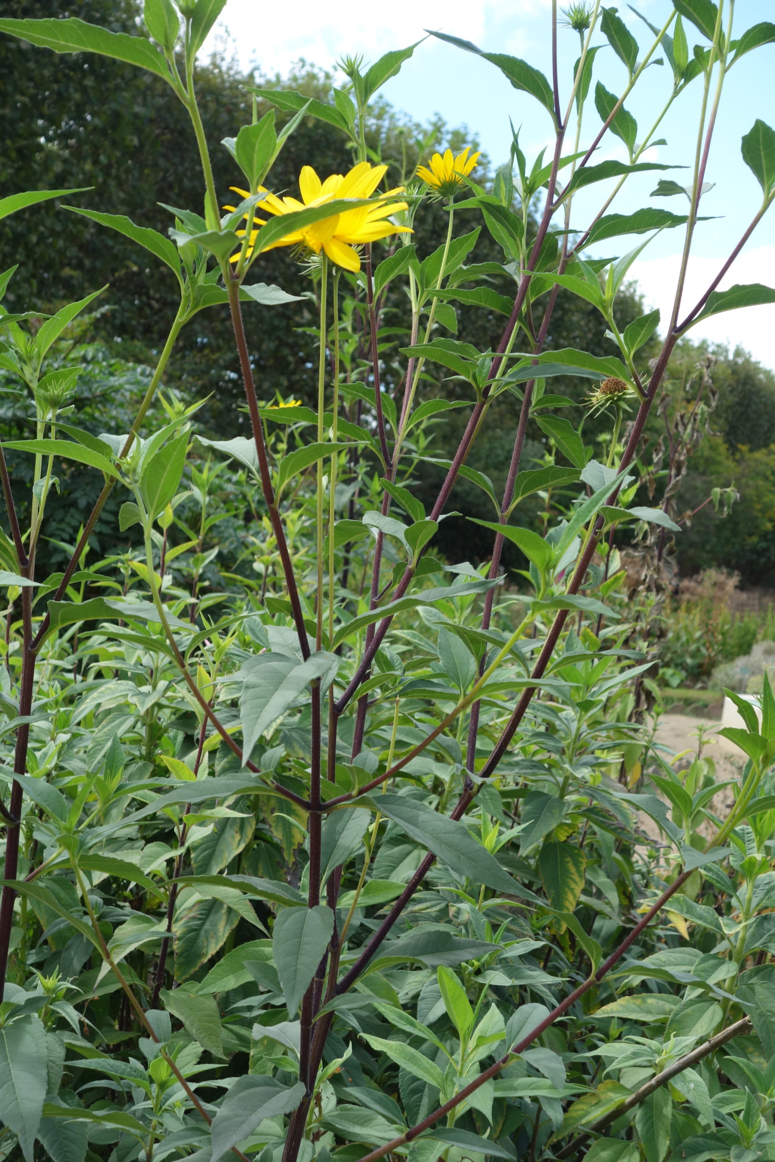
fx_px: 1679
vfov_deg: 38.2
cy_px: 581
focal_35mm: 52
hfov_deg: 26.0
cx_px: 388
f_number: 5.6
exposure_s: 1/200
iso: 125
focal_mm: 19.31
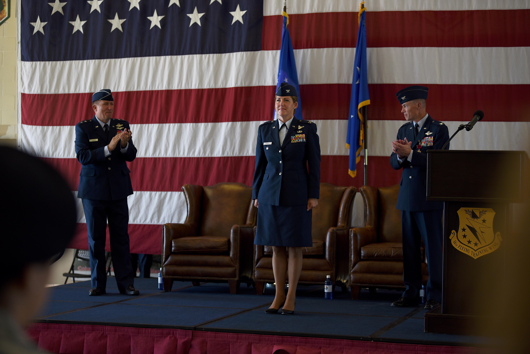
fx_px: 1031
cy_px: 177
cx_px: 265
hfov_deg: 28.8
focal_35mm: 70
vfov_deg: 19.5
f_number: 3.2
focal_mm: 70
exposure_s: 1/500
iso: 320
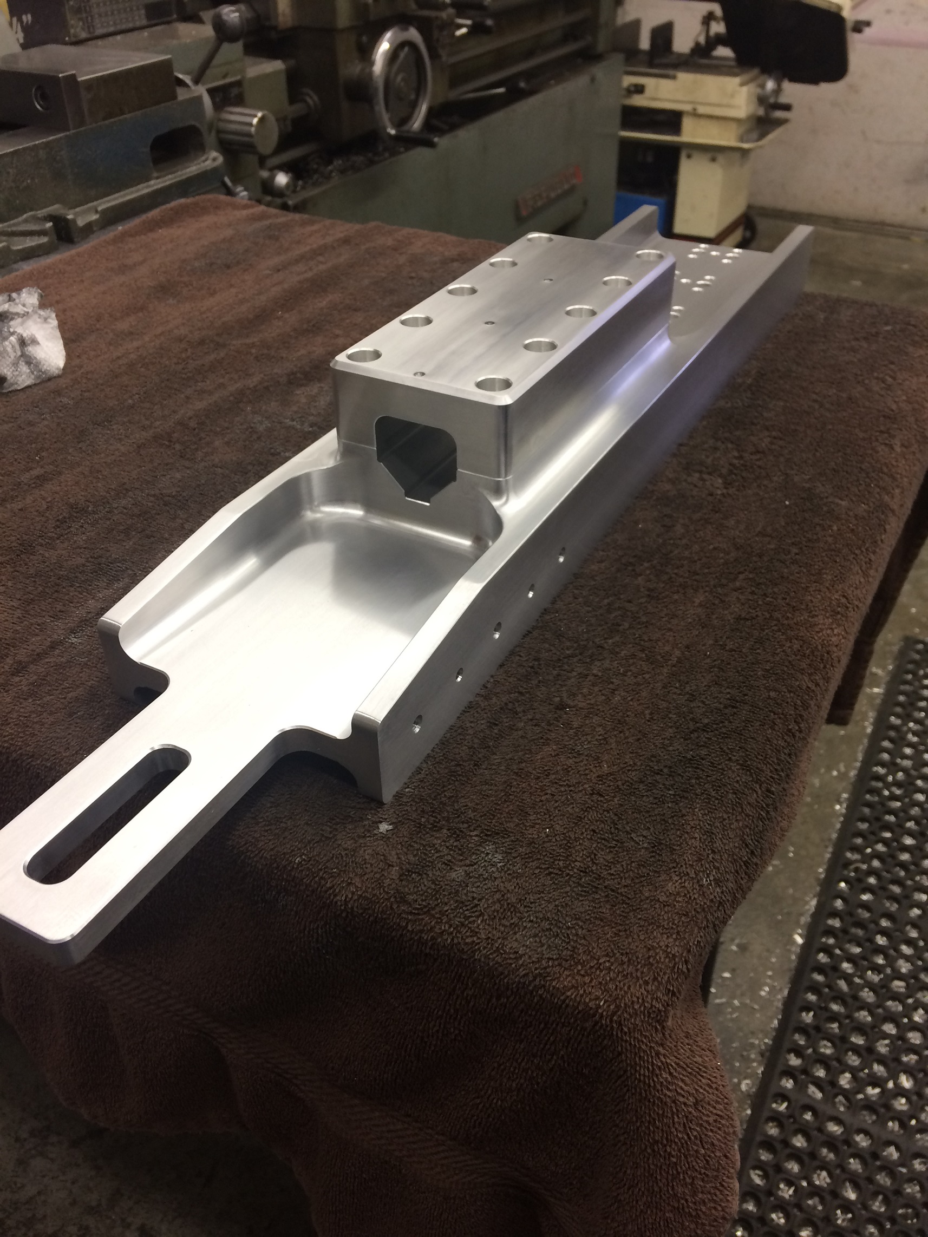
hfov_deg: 48.2
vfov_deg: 61.7
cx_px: 464
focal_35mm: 29
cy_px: 618
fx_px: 1036
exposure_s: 1/30
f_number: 2.2
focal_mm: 4.15
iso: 80
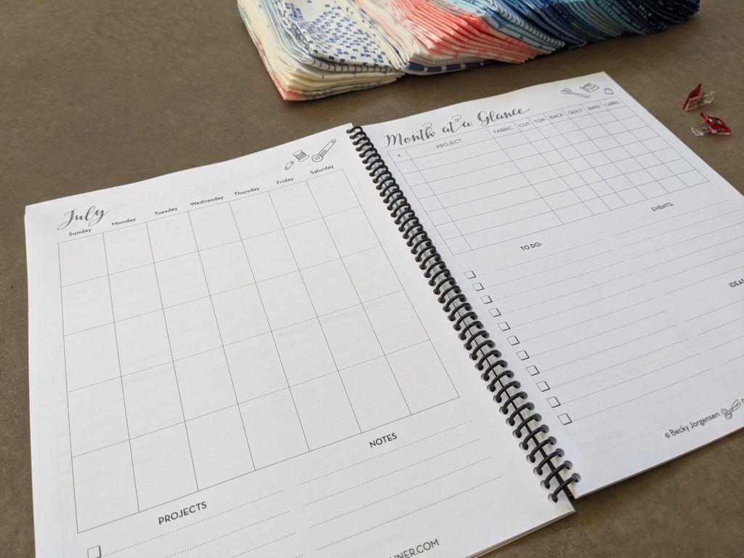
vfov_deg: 51.4
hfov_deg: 65.3
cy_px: 279
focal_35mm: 27
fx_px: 580
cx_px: 372
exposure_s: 1/133
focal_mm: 4.38
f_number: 1.73
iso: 74
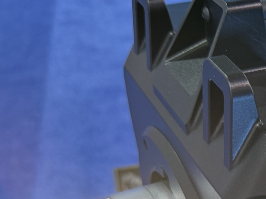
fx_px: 638
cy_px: 225
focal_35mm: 83
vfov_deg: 17.1
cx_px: 411
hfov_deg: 20.0
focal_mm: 6.76
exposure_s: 1/48
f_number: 1.78
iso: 160
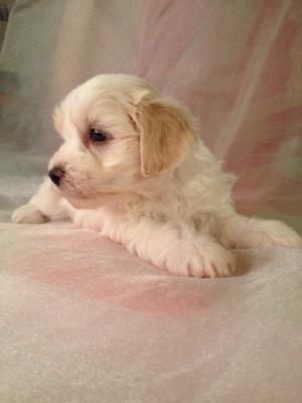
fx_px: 407
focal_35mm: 35
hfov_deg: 40.7
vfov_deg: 52.6
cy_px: 202
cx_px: 151
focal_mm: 4.28
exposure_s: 1/120
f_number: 2.4
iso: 80
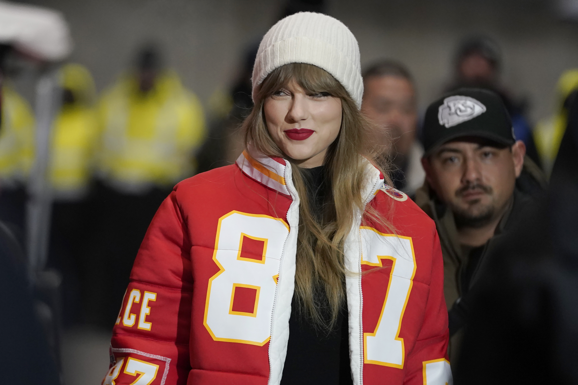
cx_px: 289
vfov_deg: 8.2
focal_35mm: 168
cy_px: 192
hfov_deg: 12.2
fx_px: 2697
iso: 2500
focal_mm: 168
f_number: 2.8
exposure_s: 1/400
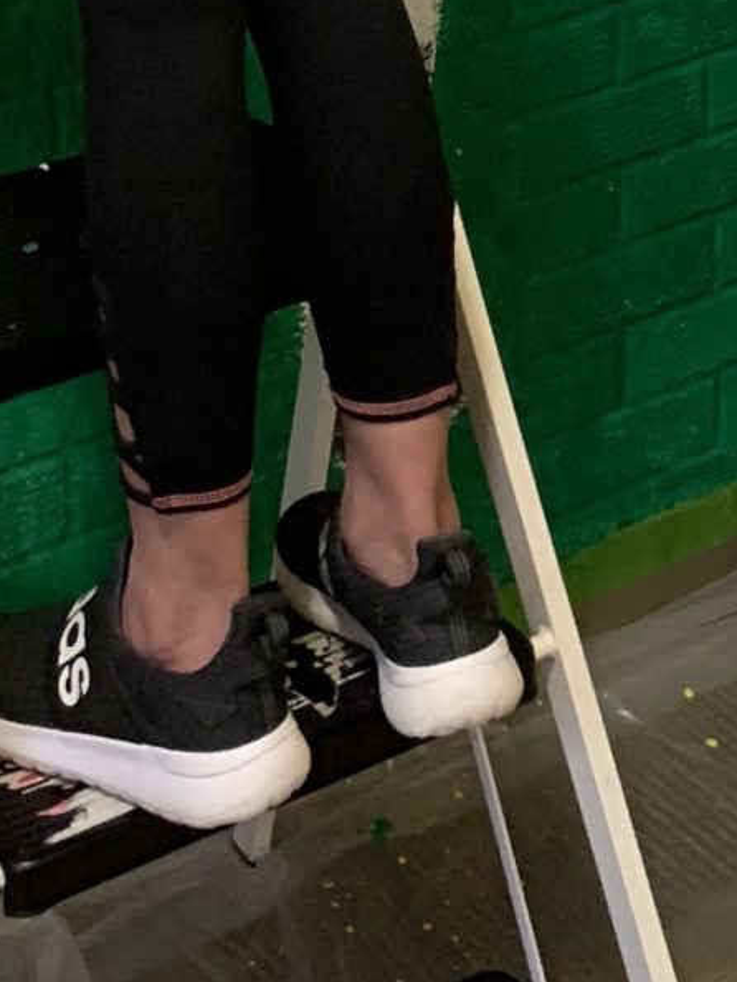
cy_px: -946
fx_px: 3177
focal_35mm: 112
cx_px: 542
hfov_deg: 13.2
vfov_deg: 14.7
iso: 200
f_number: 1.8
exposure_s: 1/60
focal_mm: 4.25
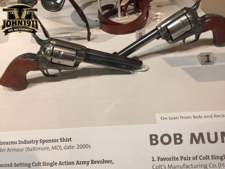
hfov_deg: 61.7
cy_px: 84
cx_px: 112
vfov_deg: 48.2
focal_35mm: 29
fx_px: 188
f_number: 2.2
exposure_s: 1/15
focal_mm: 4.15
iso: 64
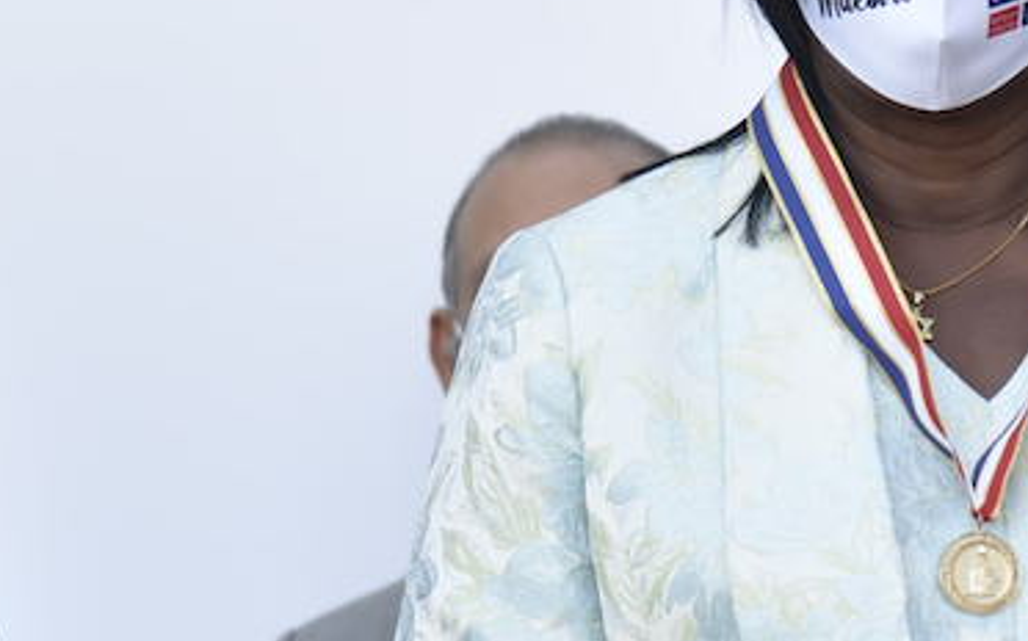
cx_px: 807
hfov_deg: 5.0
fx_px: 11788
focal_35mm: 421
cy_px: 296
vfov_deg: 3.1
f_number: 4
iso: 500
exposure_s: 1/320
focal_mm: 120
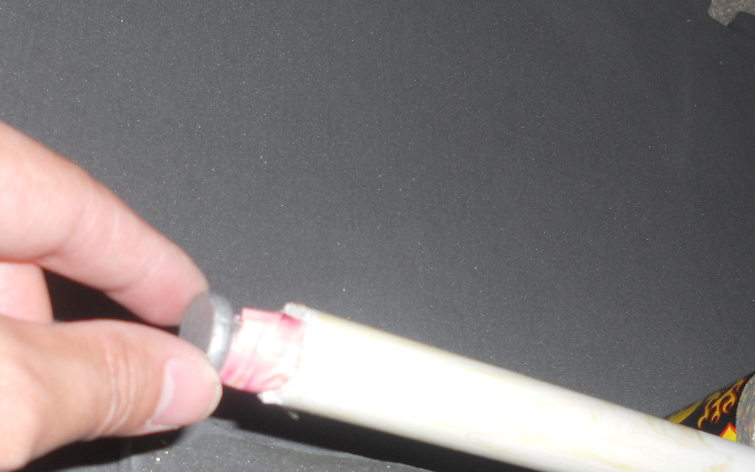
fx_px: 1111
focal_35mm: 54
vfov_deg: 23.8
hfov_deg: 37.5
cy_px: 330
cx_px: 333
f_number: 3.2
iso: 80
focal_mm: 4.9
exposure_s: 1/25
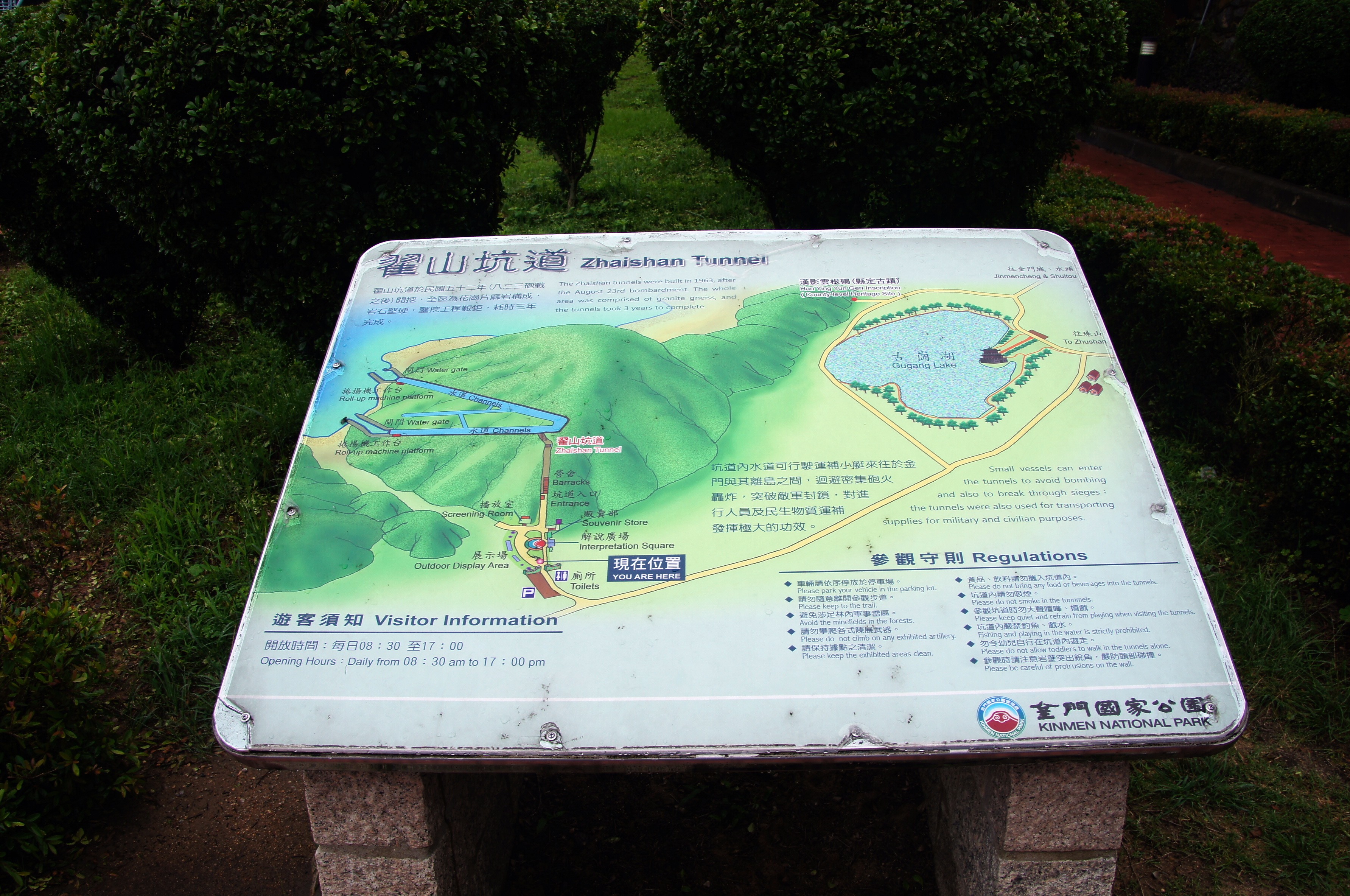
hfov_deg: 67.5
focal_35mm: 27
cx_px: 675
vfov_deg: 47.8
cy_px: 448
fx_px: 1011
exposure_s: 1/125
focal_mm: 18
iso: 100
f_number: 10
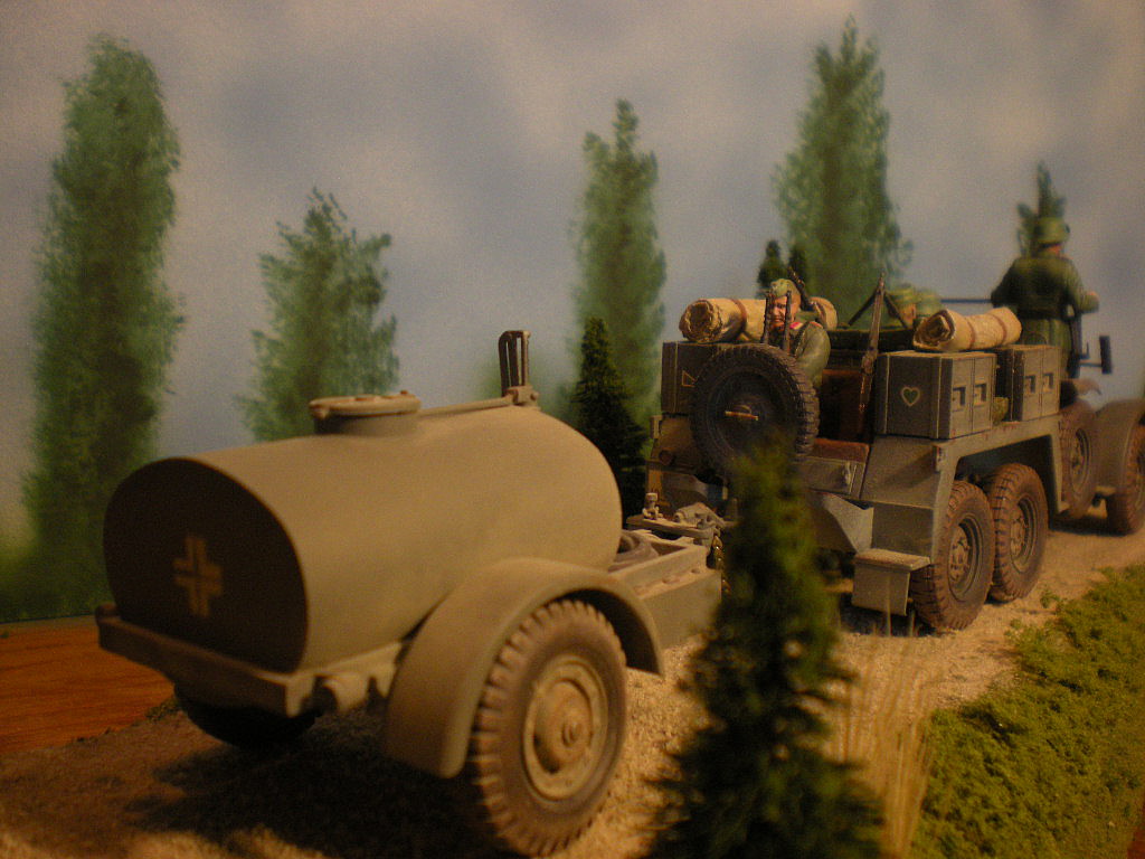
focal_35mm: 38
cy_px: 430
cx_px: 572
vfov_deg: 37.7
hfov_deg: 49.0
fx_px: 1257
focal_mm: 6.3
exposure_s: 1/20.3
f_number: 3.1
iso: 200
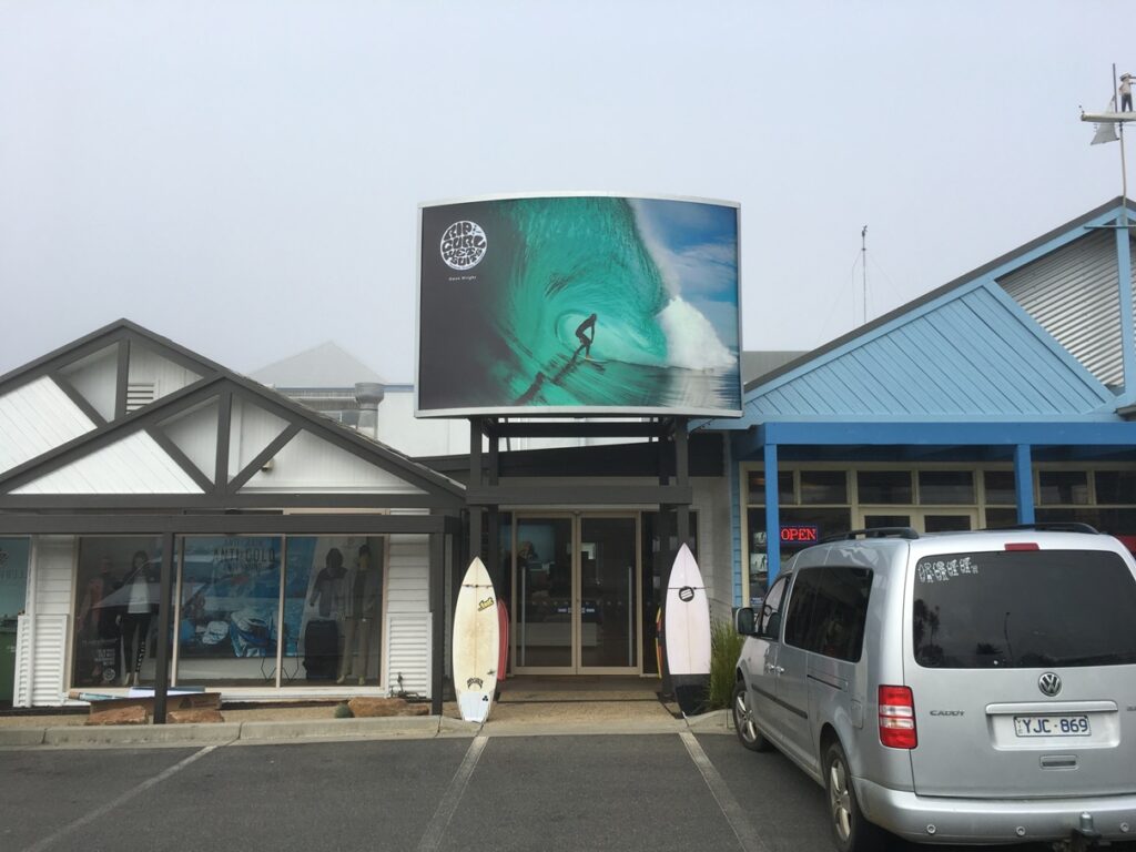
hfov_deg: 61.7
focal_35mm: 29
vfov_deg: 48.2
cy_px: 426
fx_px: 952
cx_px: 568
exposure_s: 1/999
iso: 25
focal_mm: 4.15
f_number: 2.2
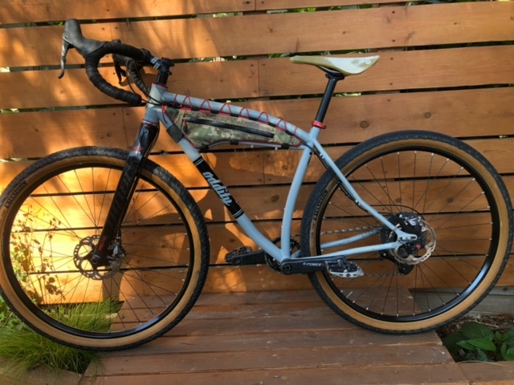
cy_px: 192
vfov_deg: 49.7
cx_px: 257
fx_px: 416
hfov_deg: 63.4
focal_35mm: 28
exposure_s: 1/120
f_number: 1.8
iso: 32
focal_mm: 3.99
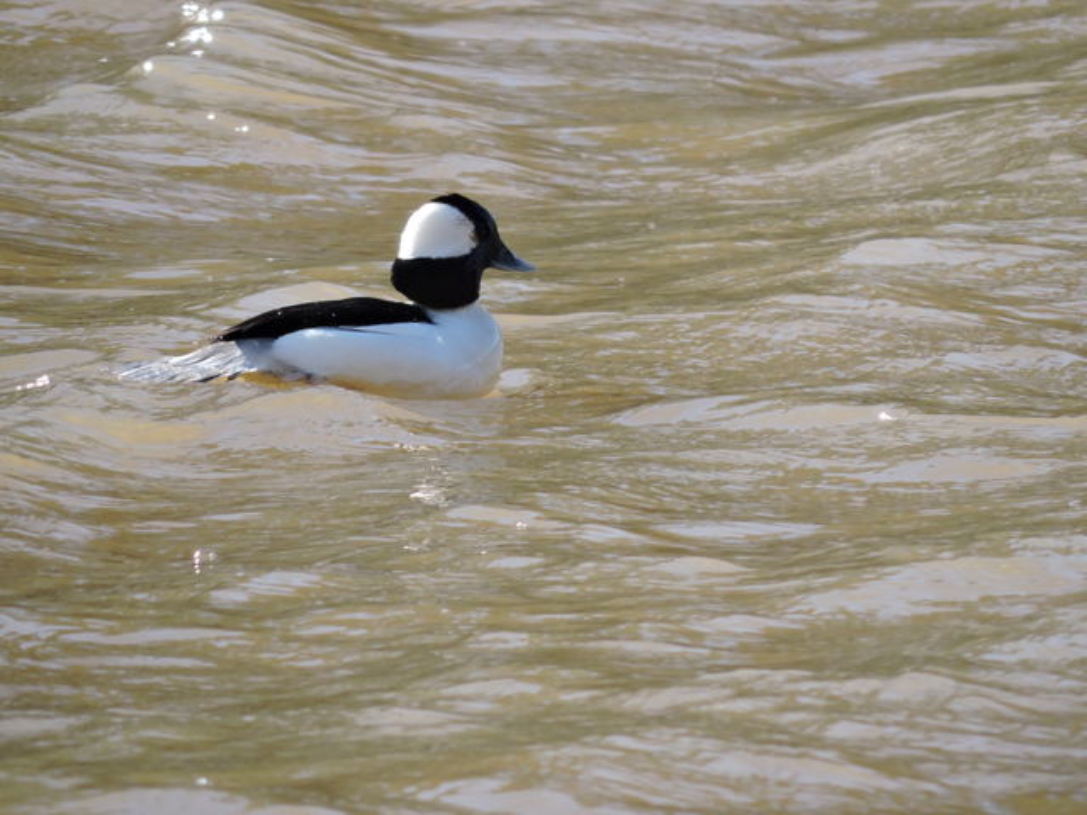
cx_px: 544
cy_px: 408
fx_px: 31402
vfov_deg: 1.5
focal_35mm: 1000
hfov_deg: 2.0
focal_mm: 180
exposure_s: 1/800
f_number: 5.9
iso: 400
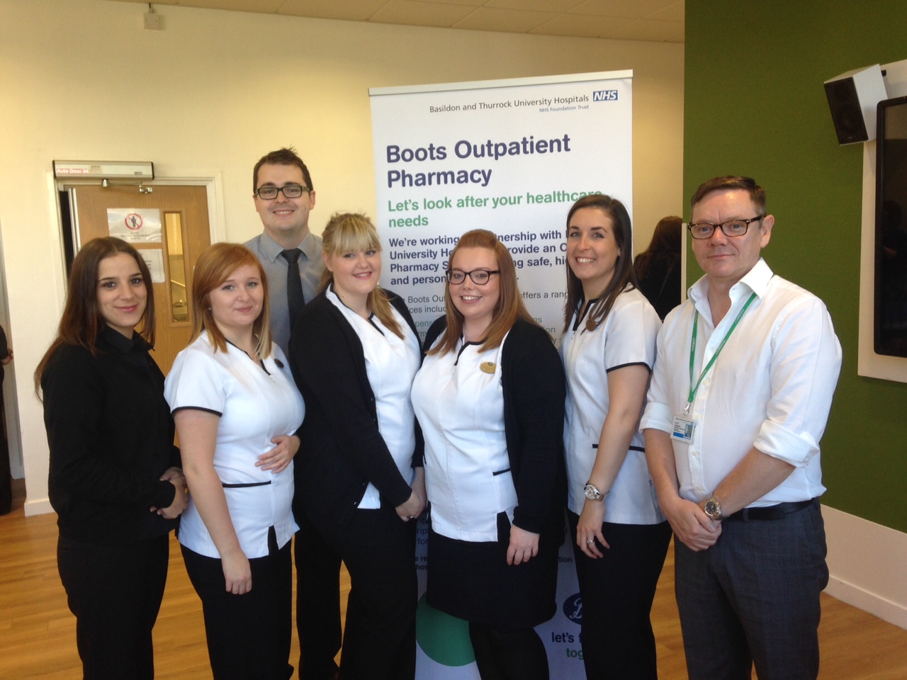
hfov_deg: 55.4
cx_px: 454
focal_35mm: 33
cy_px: 340
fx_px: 865
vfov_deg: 42.9
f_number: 2.4
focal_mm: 4.12
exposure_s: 1/30
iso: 50
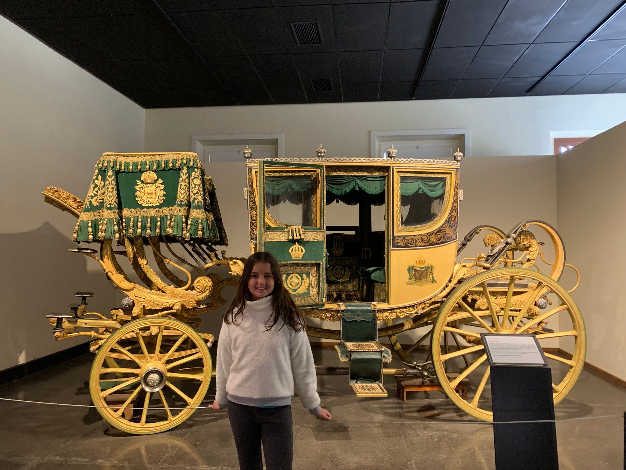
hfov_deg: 67.3
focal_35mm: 26
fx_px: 470
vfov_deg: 53.1
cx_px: 313
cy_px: 235
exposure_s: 1/30
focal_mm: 4.25
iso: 500
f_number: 1.8
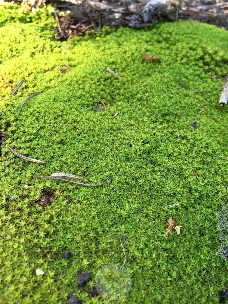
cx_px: 114
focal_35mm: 29
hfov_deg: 48.2
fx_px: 255
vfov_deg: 61.7
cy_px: 152
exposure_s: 1/30
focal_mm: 4.15
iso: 64
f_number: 2.2
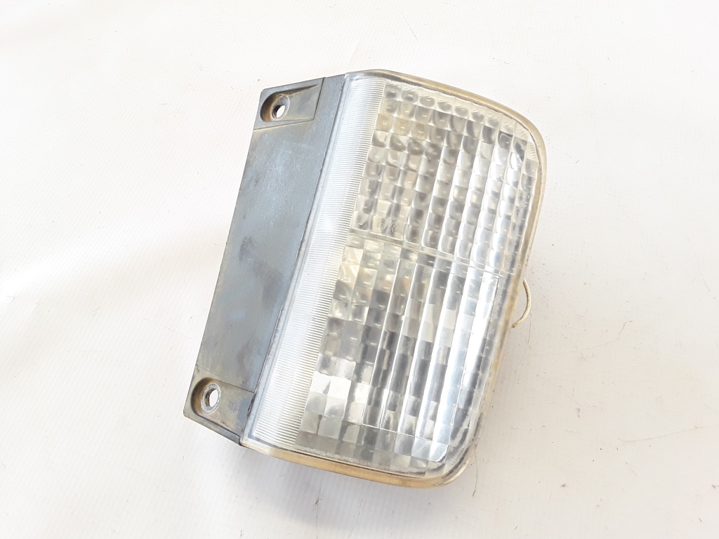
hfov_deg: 65.3
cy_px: 270
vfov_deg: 51.4
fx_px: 561
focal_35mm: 27
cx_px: 360
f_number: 1.9
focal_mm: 2.91
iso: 80
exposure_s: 1/100
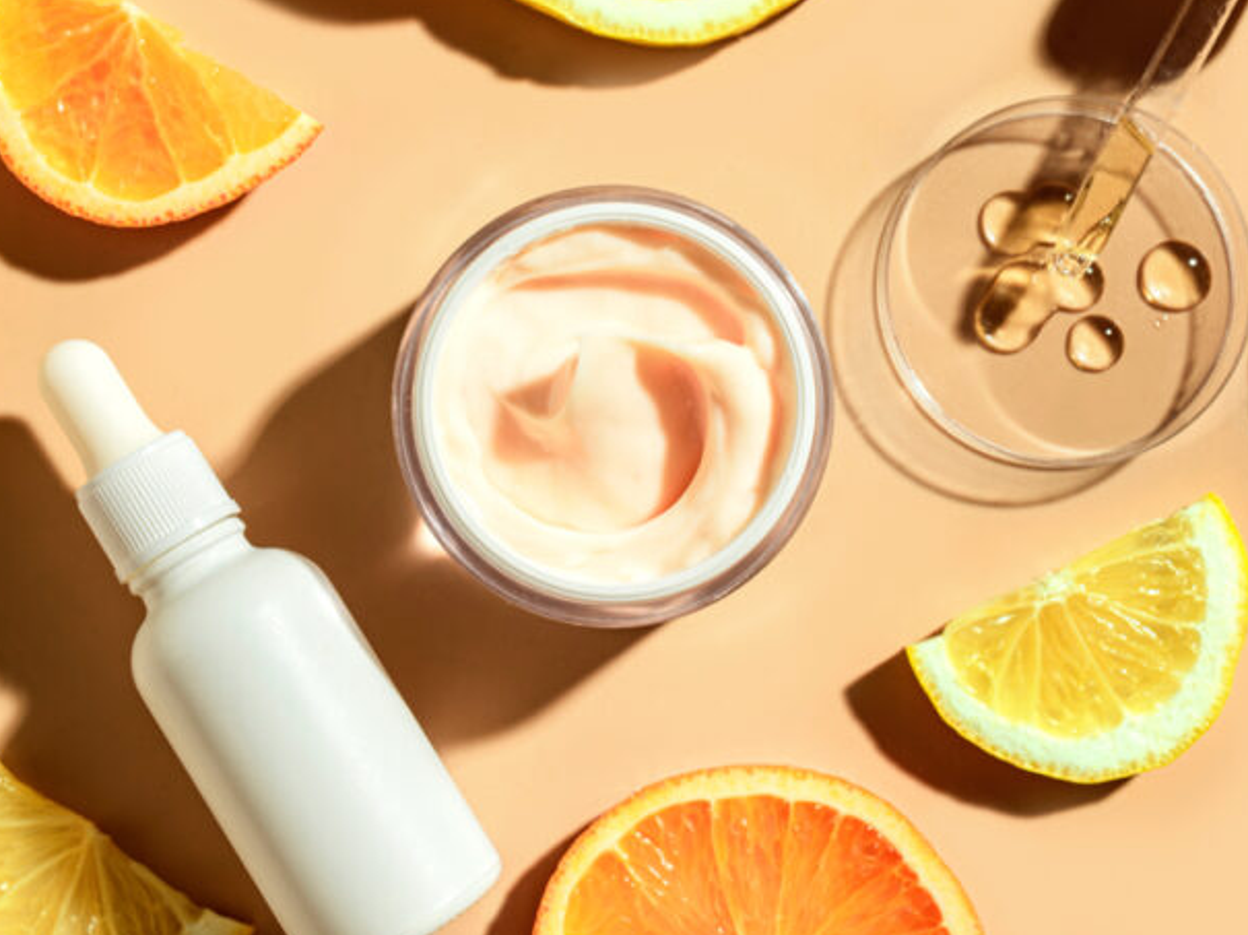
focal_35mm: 55
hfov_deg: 34.9
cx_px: 582
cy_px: 420
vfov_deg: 26.5
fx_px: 1982
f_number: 9
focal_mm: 45
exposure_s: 1/160
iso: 100
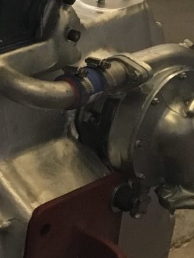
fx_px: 1098
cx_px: -257
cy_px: 83
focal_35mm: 147
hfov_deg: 9.2
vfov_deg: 13.4
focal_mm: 4.15
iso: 200
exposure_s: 1/33
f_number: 2.2
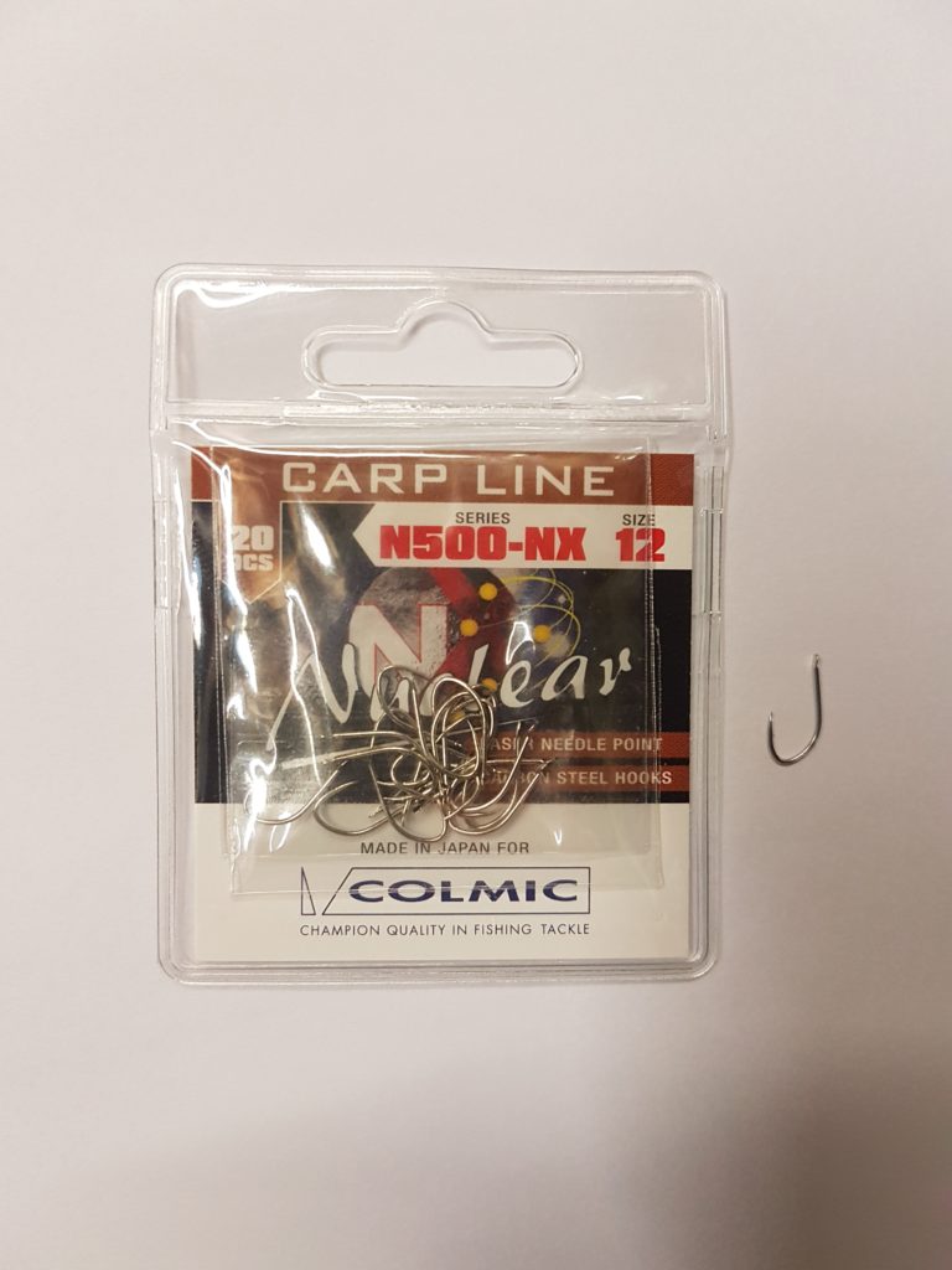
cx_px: 476
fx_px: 953
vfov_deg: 67.3
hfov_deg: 53.1
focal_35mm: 26
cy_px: 635
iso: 200
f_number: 1.7
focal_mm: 4.2
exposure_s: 1/50
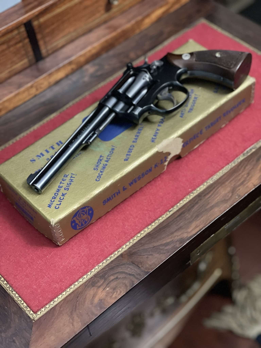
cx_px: 130
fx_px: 643
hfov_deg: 22.9
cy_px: 174
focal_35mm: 64
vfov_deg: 30.3
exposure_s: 1/15
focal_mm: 7.5
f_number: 2.2
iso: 640
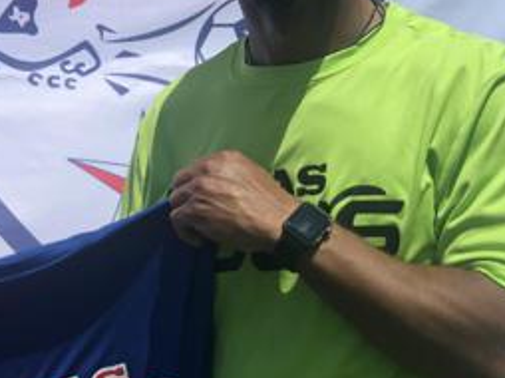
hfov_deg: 15.9
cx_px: 107
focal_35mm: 123
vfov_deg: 12.0
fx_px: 1793
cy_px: 145
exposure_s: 1/1412
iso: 16
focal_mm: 6
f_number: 2.4
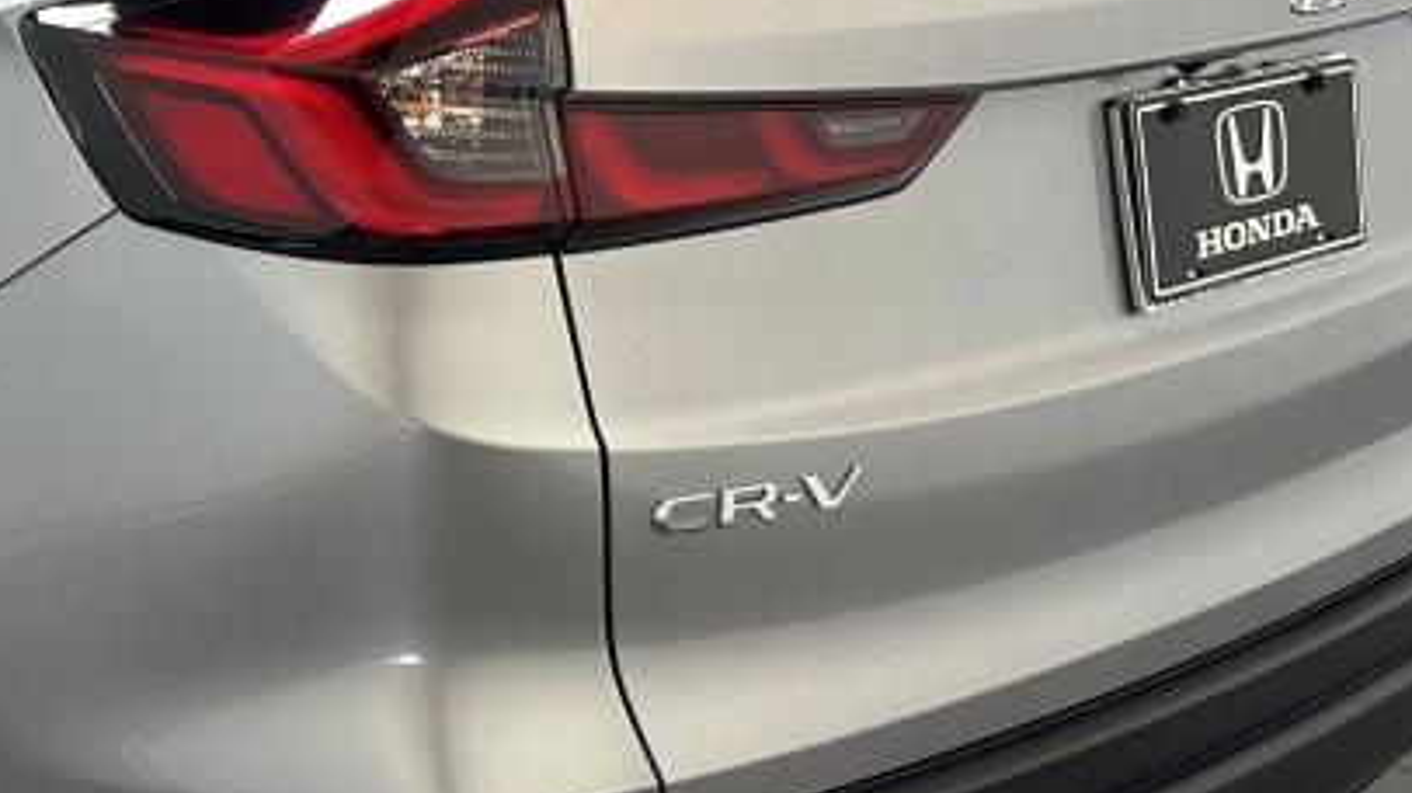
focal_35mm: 66
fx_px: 2470
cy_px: 334
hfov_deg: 31.0
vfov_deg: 18.2
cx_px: 261
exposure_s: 1/60
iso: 320
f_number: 1.78
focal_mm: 6.86
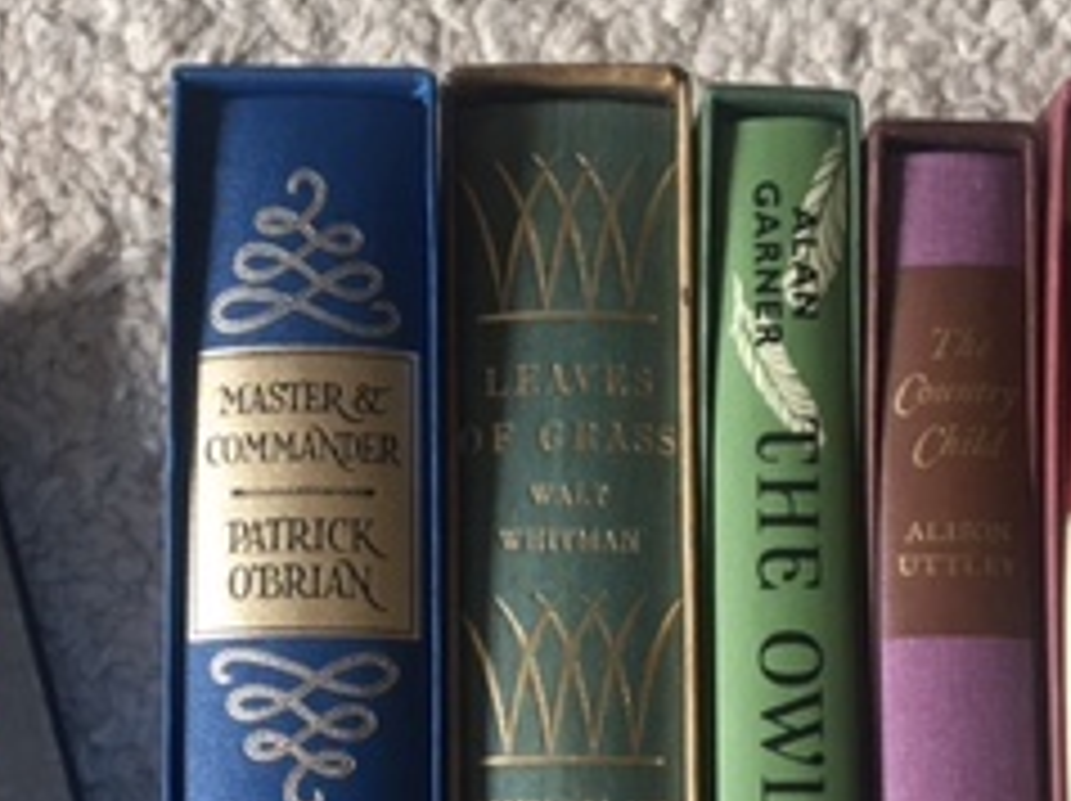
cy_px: 765
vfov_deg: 18.5
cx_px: 436
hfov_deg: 25.0
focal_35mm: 78
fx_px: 2411
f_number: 2.2
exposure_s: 1/33
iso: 64
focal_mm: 4.15
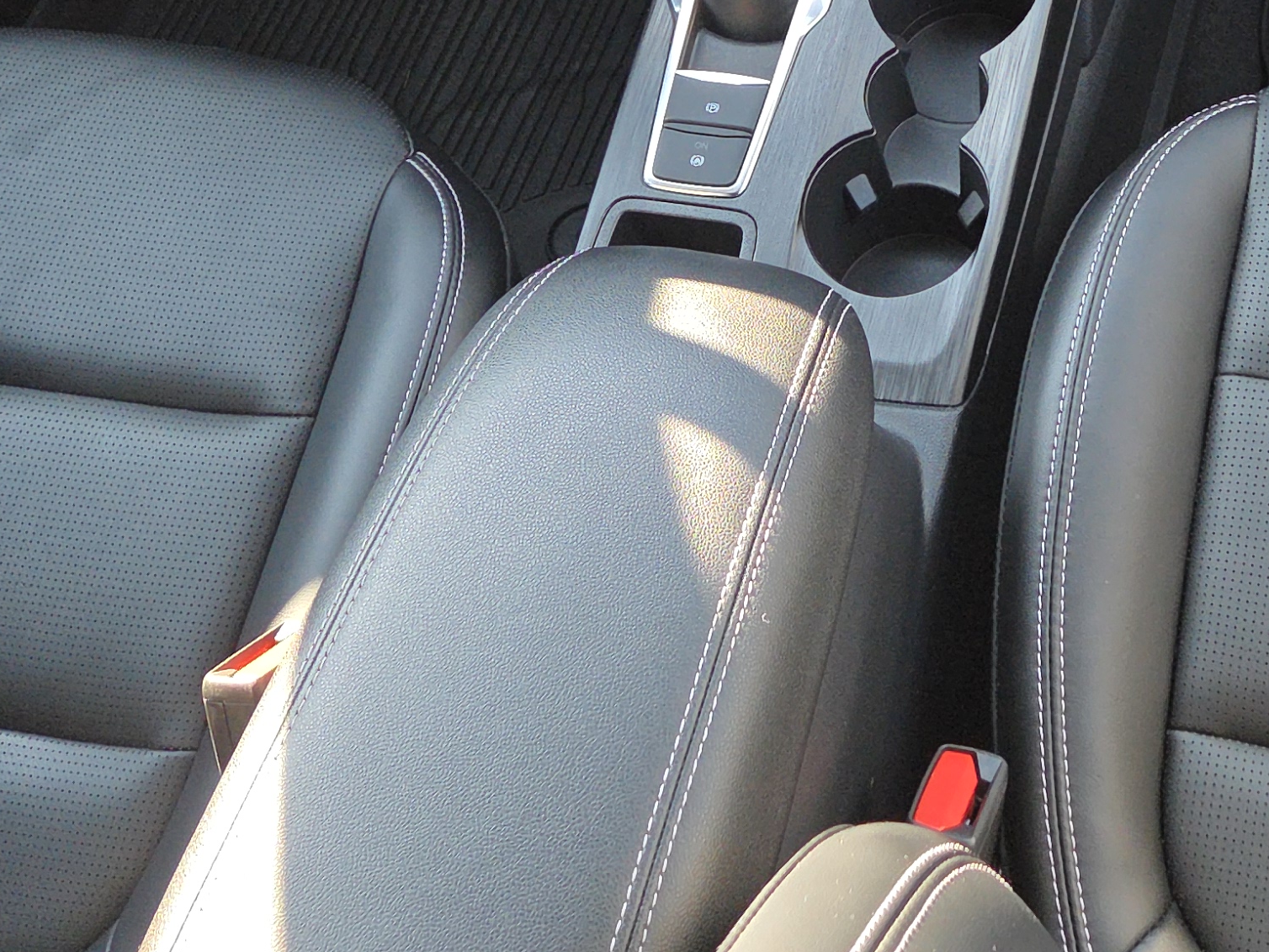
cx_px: 1079
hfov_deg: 30.6
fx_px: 2236
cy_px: -180
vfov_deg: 22.2
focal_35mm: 61
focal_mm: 5.4
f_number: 1.8
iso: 100
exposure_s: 1/180
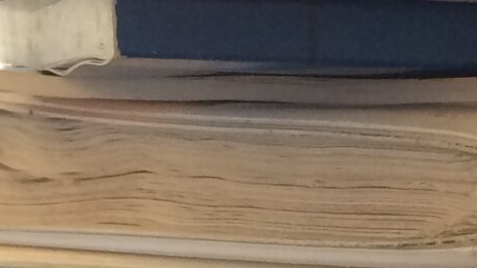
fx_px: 2200
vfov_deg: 6.8
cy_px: 502
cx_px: 610
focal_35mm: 174
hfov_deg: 12.0
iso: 80
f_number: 2.2
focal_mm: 4.15
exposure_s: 1/30
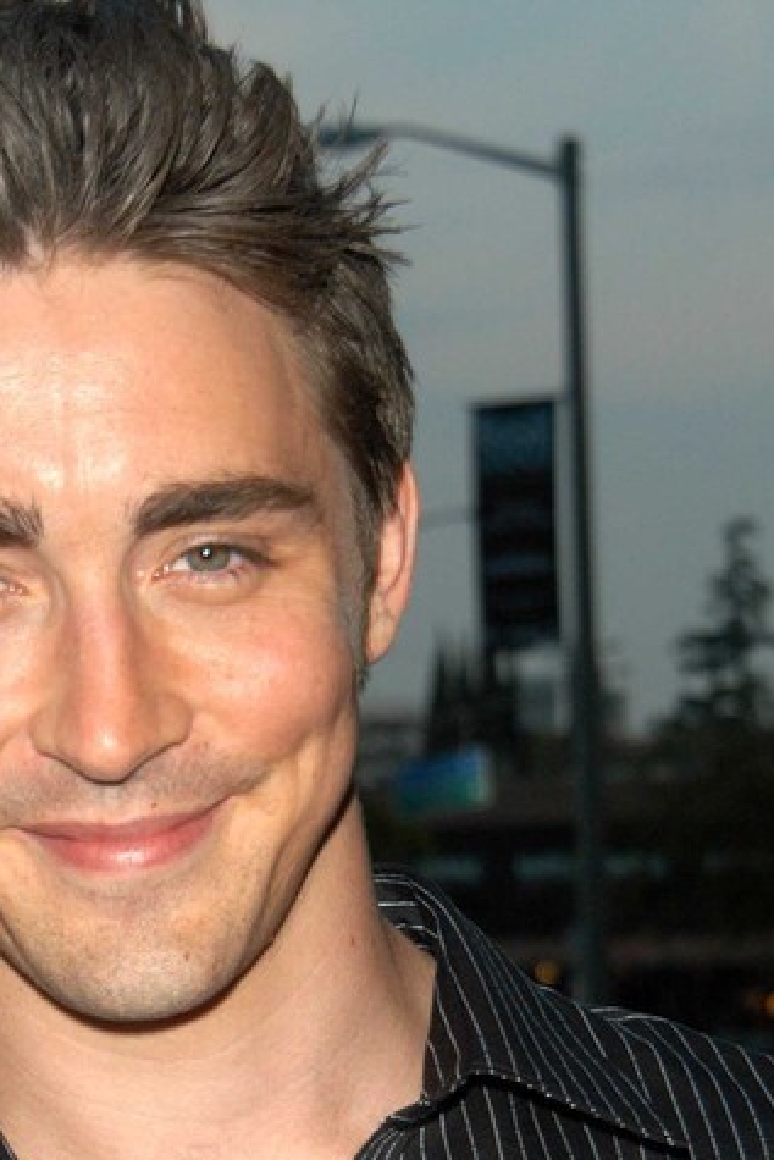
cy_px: 897
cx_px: 125
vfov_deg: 13.2
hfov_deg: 8.8
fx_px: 4995
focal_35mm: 155
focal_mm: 48
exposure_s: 1/160
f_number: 8
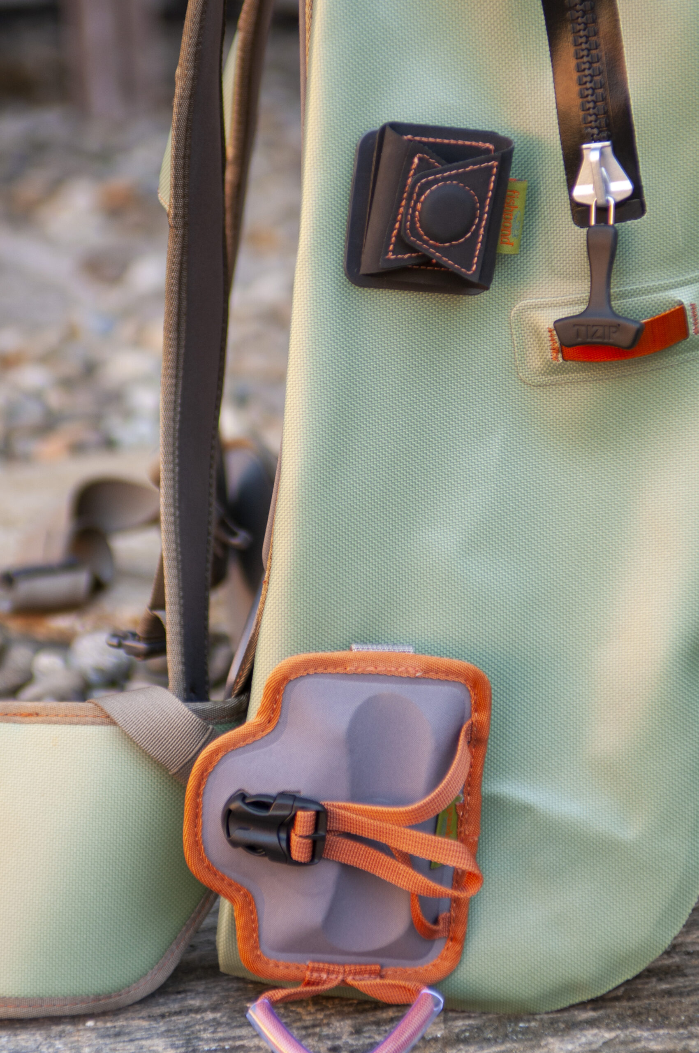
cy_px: 526
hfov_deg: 11.4
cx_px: 350
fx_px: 3504
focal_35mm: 120
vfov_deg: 17.1
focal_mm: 80
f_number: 3.5
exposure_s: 1/100
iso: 200
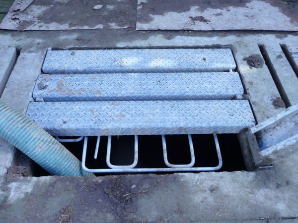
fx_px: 241
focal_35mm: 28
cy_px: 112
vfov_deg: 49.7
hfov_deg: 63.4
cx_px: 149
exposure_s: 1/125
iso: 100
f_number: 3.3
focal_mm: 4.7
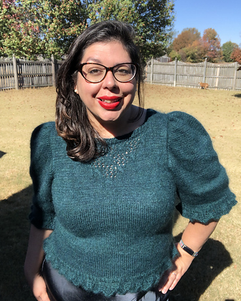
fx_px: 303
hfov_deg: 43.4
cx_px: 120
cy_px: 141
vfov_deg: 52.8
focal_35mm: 34
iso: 20
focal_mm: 2.87
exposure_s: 1/1011
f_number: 2.2
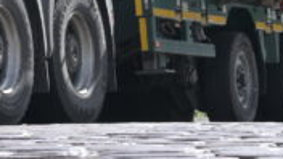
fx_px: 2379
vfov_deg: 3.8
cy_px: -168
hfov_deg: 6.7
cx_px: -106
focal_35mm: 317
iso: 100
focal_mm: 52
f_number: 9
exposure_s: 1/160
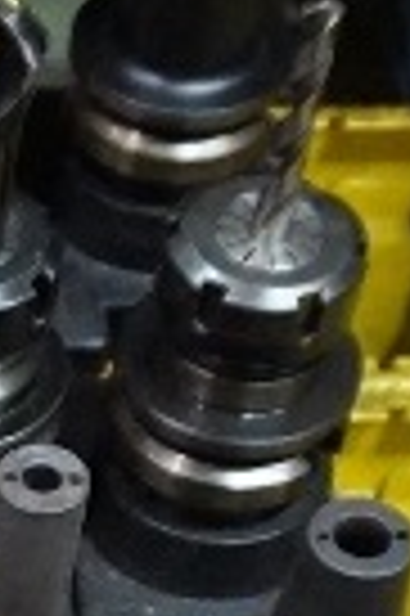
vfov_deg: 10.7
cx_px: -615
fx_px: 3083
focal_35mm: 180
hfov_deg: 7.1
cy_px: 1097
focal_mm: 16
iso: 3200
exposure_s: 1/100
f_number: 3.5
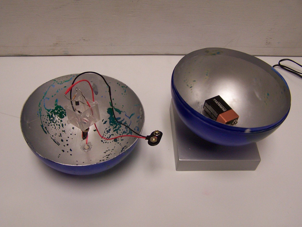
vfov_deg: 37.7
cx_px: 151
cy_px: 114
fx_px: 332
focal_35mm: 38
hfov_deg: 49.0
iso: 140
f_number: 2.8
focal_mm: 6.3
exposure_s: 1/40
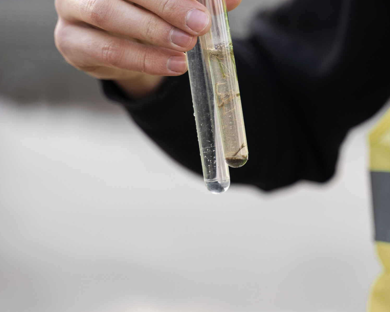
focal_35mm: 121
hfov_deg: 15.9
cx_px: 189
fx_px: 1397
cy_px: 56
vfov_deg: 12.7
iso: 400
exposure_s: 1/500
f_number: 2.8
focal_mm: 75
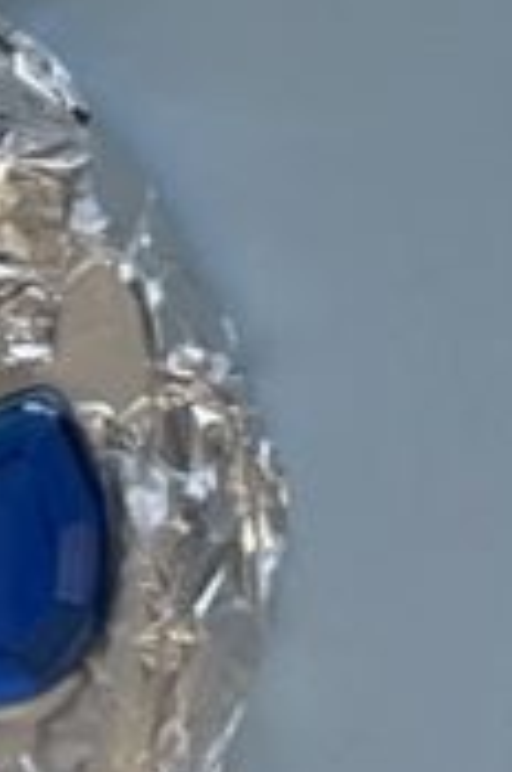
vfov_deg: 8.6
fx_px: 5097
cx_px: -812
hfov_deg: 5.5
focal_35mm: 238
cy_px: 128
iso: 80
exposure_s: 1/121
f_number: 1.5
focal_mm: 5.7
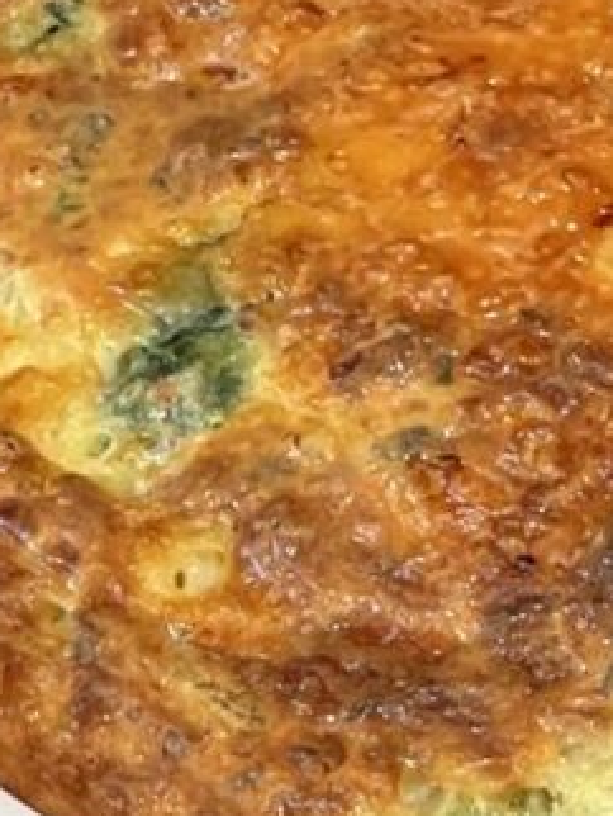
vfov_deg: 5.4
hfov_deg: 4.0
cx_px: 1193
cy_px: 634
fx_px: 8654
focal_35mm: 367
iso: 160
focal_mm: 9
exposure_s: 1/40
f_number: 2.8
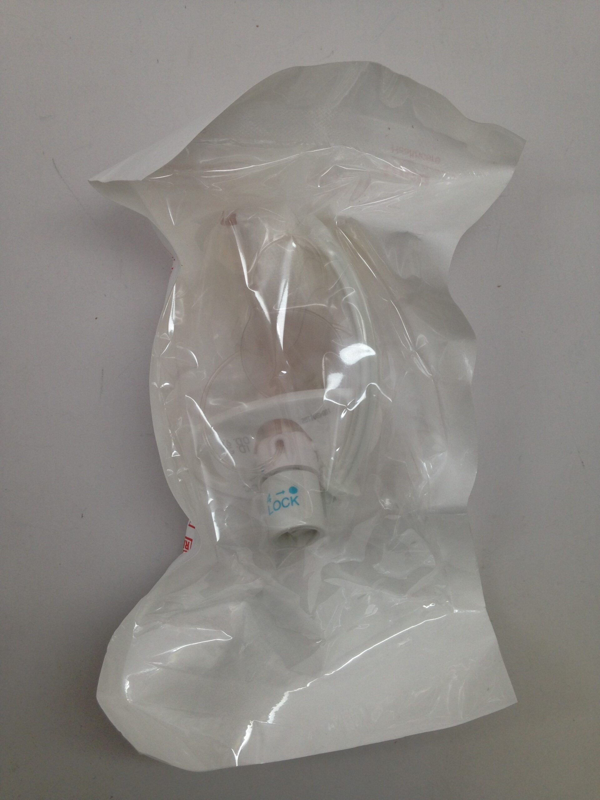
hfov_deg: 42.9
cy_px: 400
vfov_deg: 55.4
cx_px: 300
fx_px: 763
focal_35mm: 33
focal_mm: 4.12
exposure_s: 1/120
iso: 50
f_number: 2.4
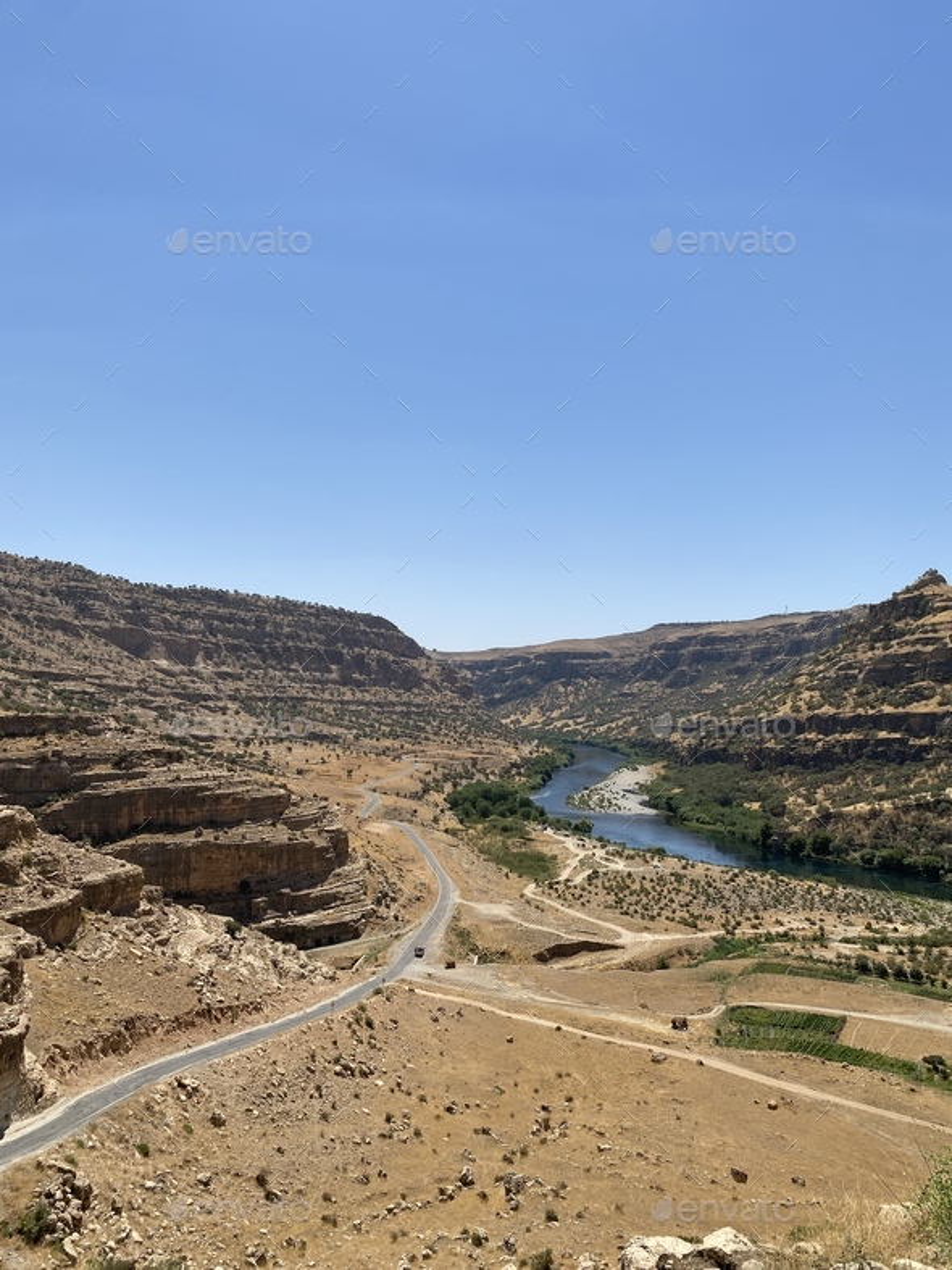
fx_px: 954
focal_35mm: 26
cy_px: 635
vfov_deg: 67.3
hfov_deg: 53.1
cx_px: 476
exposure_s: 1/4608
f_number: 1.8
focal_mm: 4.25
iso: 32
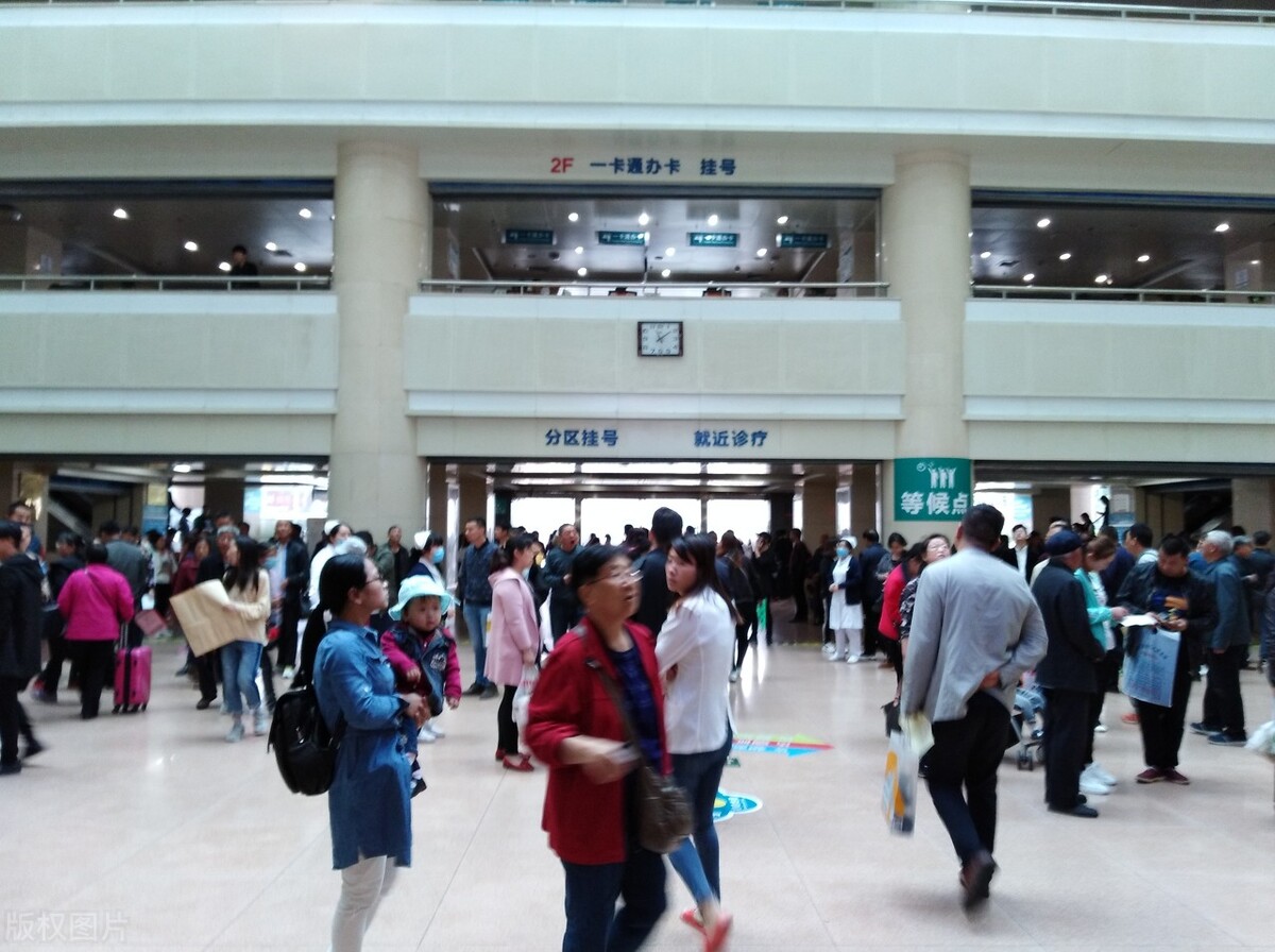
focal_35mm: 26
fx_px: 956
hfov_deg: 67.4
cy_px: 476
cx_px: 638
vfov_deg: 52.9
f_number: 2.2
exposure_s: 1/20
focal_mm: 3.83
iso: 415
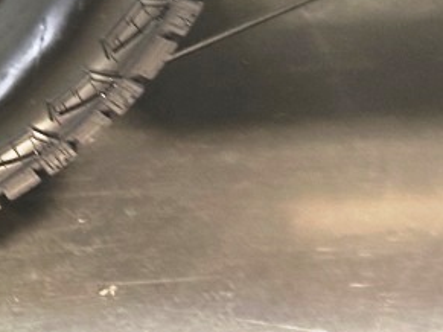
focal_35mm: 169
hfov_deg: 11.0
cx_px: -323
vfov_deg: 8.5
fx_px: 2162
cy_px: -230
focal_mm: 6.86
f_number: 1.78
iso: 640
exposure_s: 1/24
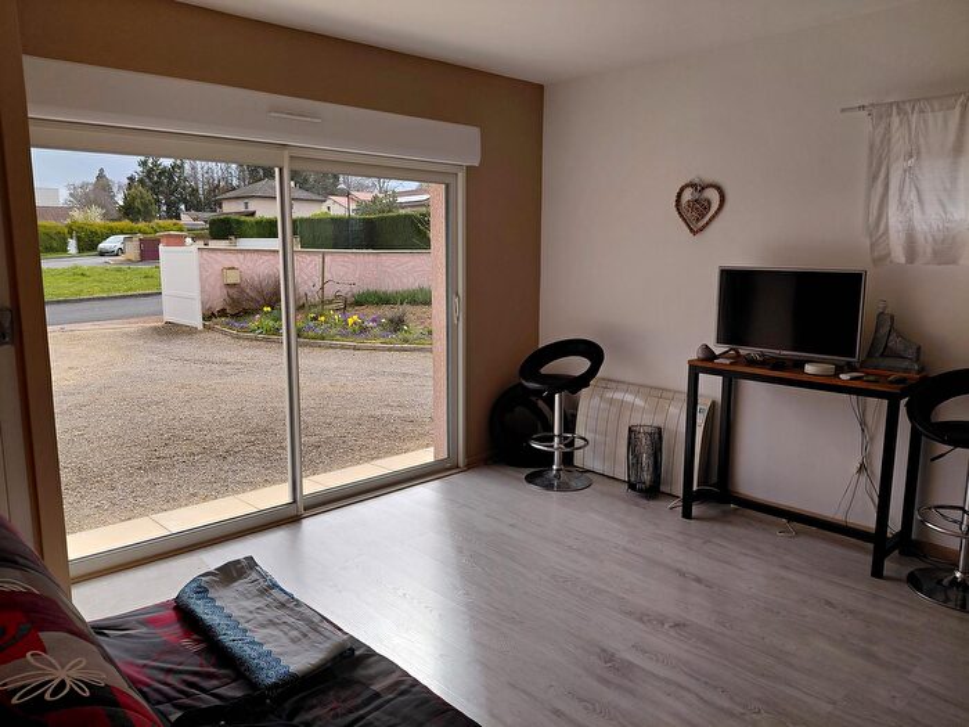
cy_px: 364
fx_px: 700
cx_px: 484
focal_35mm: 25
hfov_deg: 69.4
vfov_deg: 54.9
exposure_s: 1/894
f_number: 1.8
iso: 50
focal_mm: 4.69
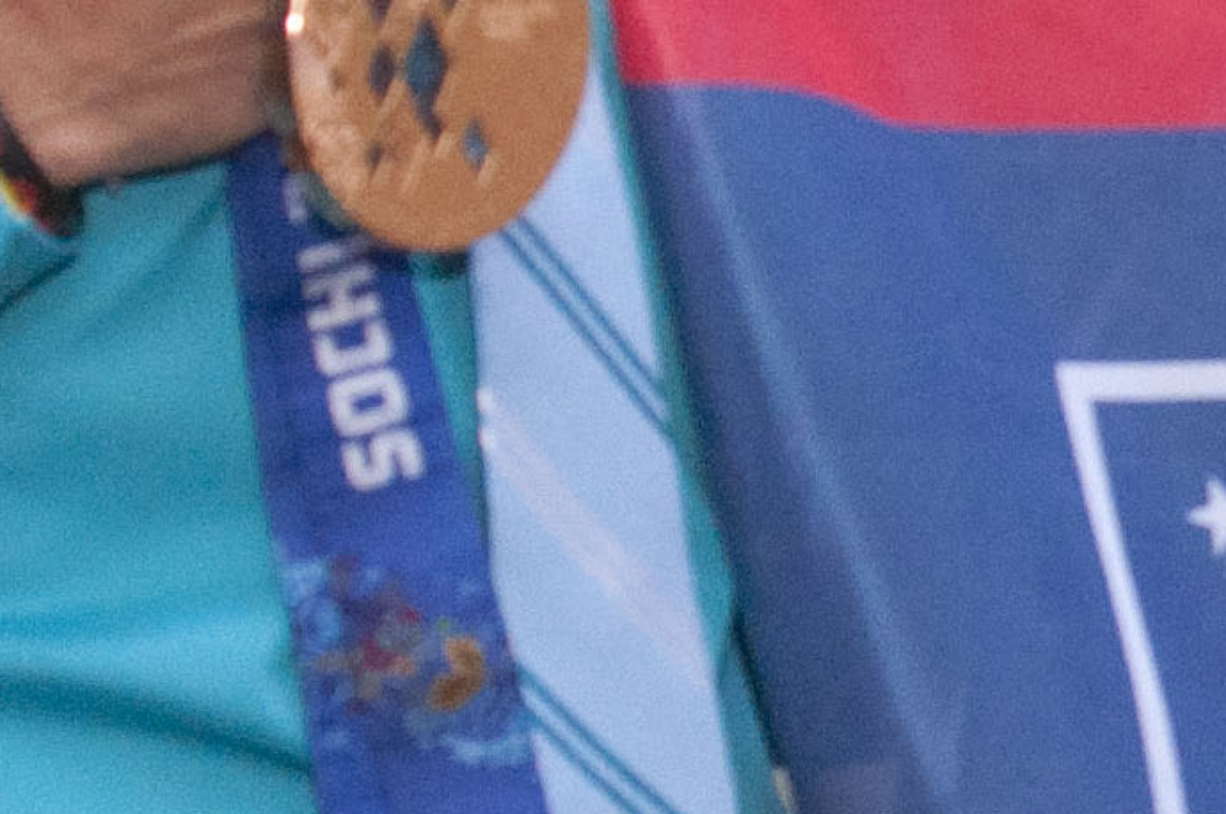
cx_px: 2669
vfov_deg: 5.2
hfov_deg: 7.5
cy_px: -57
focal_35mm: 261
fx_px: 8876
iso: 200
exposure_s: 1/60
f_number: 7.1
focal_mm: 28
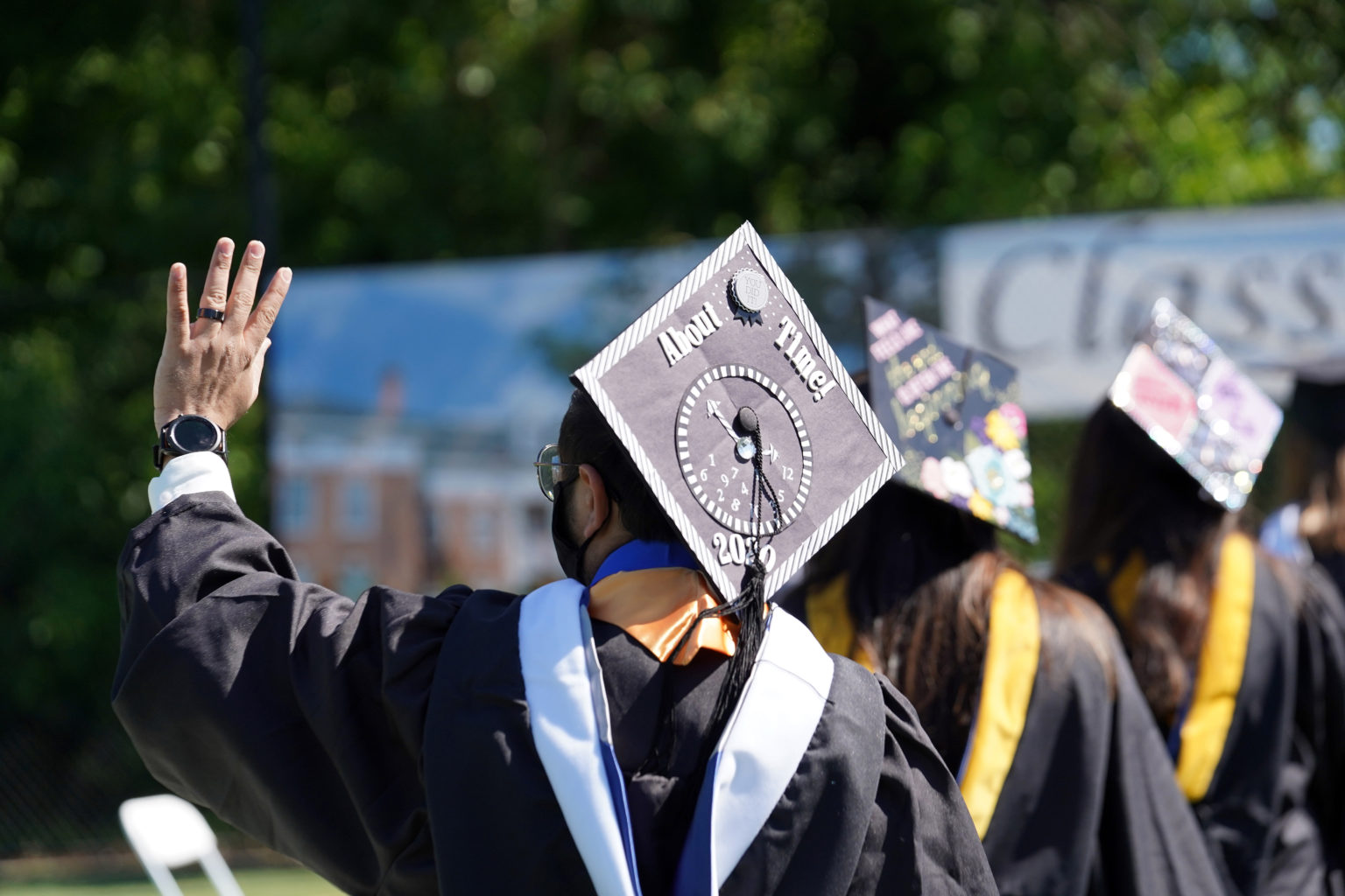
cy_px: 448
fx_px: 5230
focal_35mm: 140
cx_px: 672
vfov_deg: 9.8
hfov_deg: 14.7
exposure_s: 1/2000
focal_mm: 140
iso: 640
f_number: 5
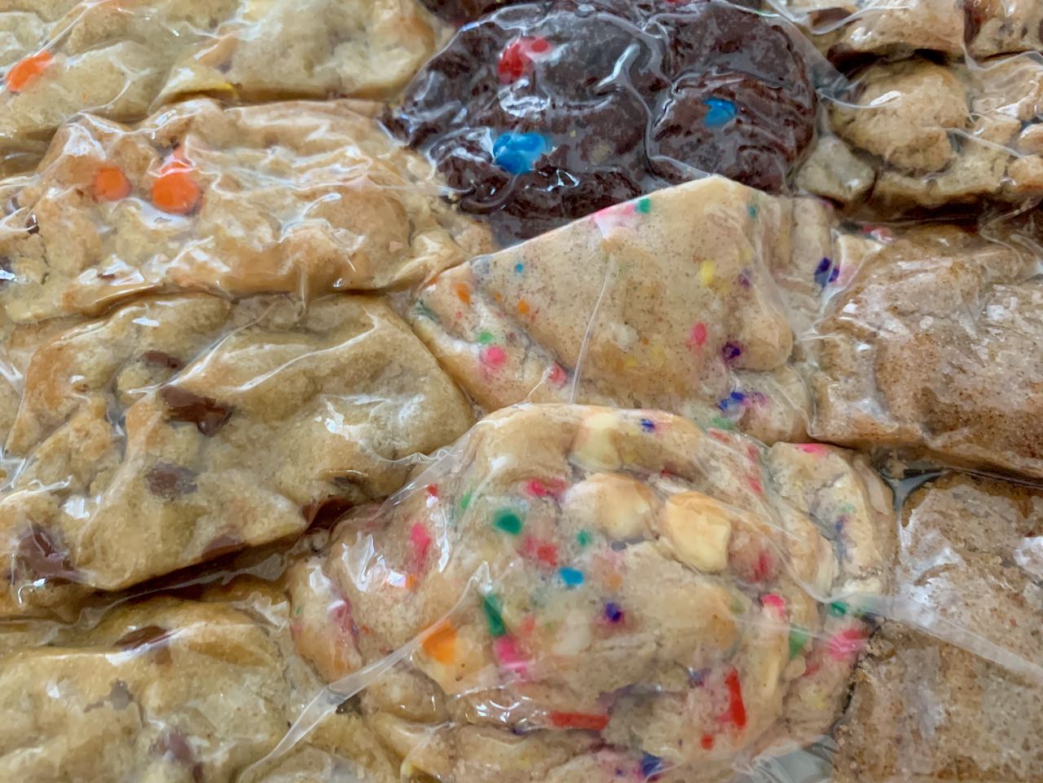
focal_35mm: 26
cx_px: 522
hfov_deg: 67.3
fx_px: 783
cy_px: 392
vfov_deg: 53.1
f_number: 1.8
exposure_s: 1/47
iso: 400
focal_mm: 4.25
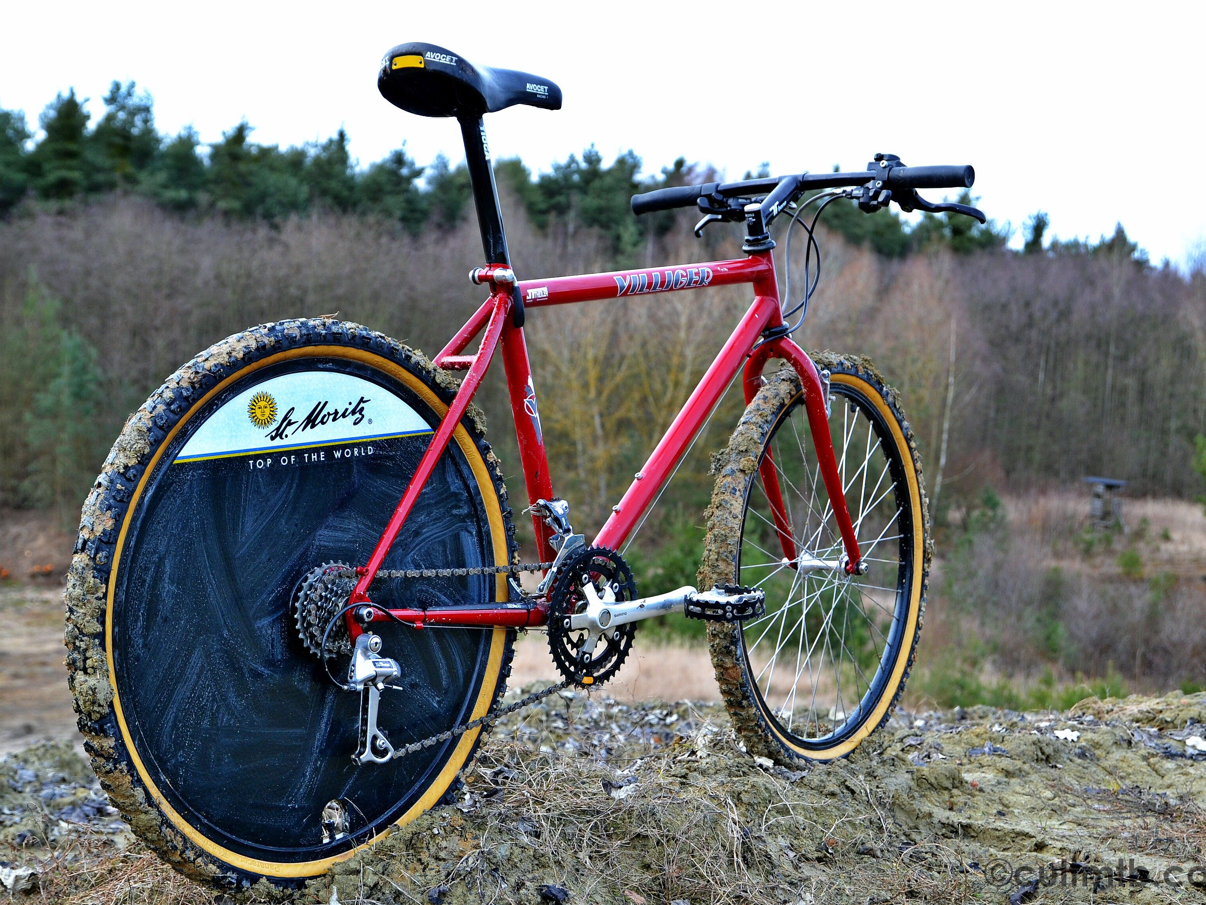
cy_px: 452
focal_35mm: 52
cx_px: 577
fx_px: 1812
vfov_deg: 28.0
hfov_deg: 36.8
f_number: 5.6
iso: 360
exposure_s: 1/125
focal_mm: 32
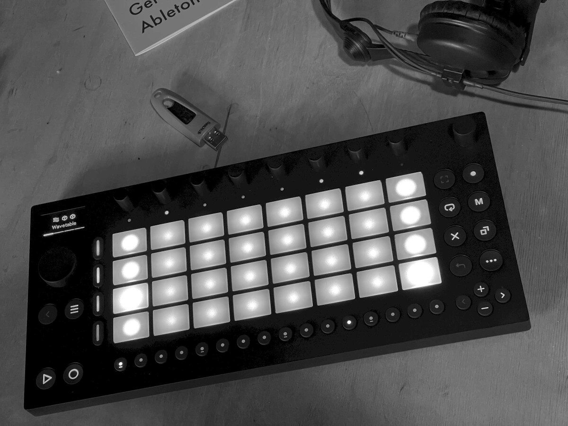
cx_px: 284
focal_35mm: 64
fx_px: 1050
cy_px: 213
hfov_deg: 30.3
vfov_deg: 22.9
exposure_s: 1/60
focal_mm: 7.5
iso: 320
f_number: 2.2
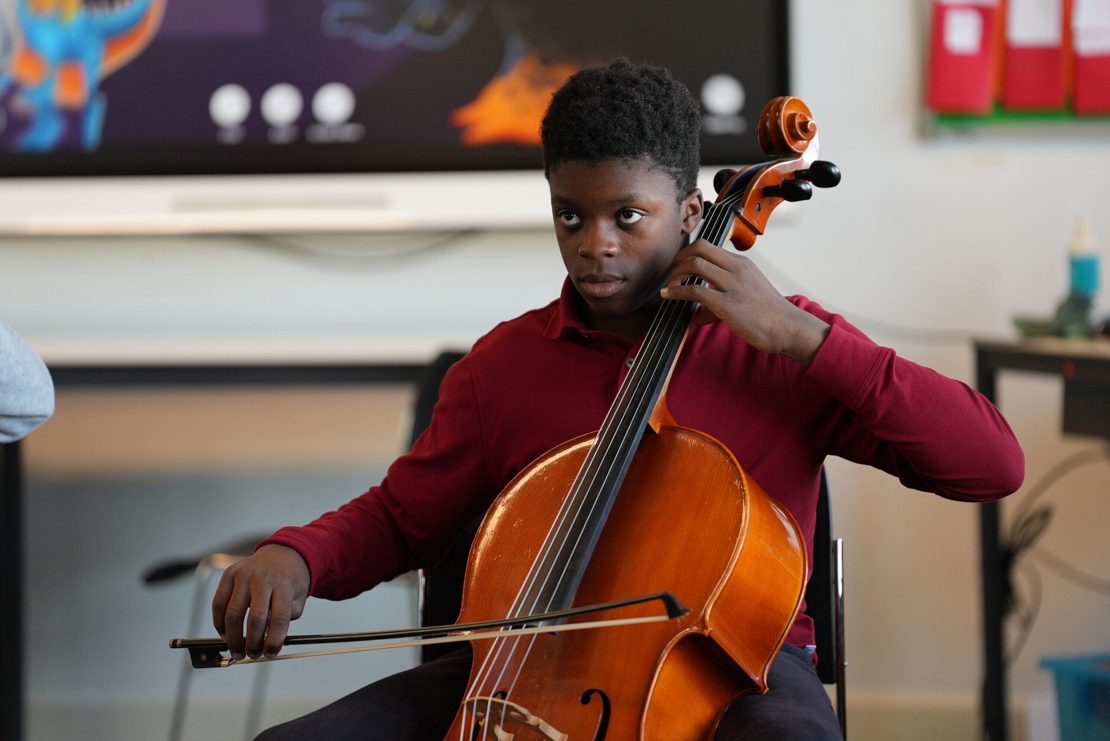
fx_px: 6170
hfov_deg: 10.3
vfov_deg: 6.9
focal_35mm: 200
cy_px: 370
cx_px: 555
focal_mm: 200
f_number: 2.8
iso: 1250
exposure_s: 1/400
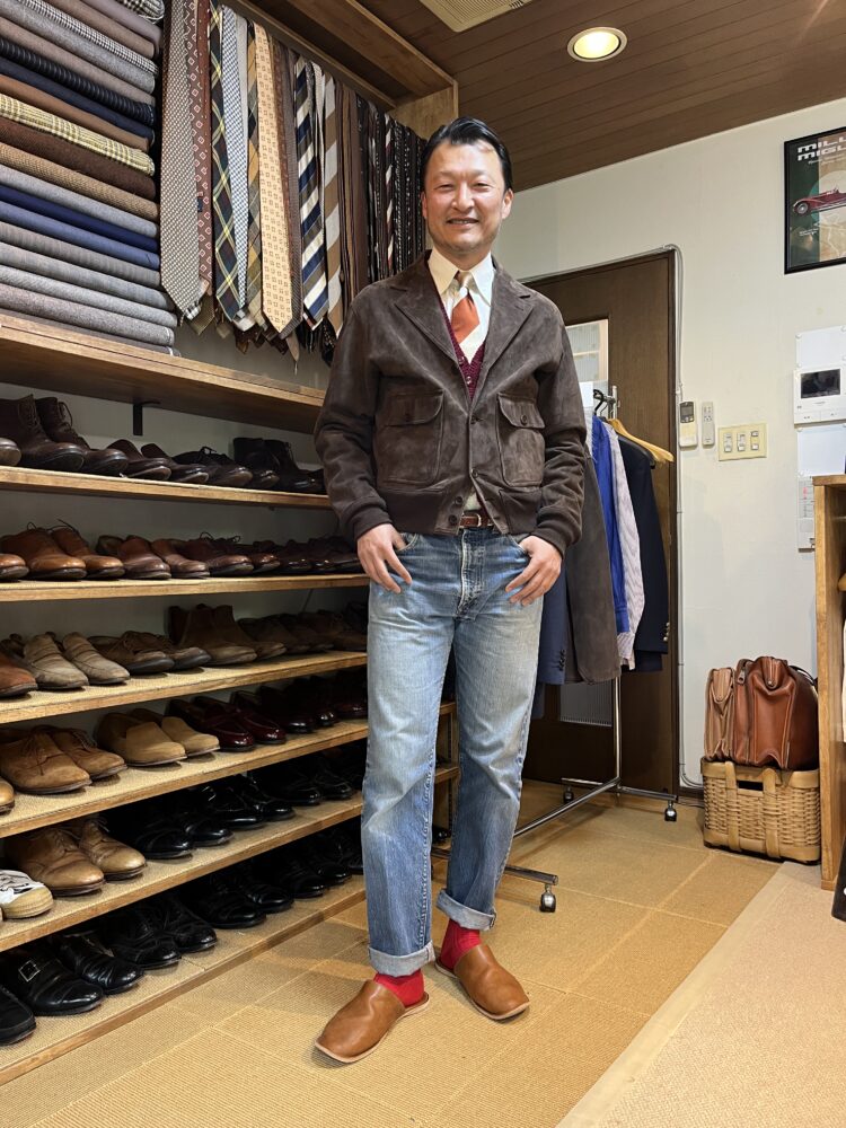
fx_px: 847
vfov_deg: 67.3
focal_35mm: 26
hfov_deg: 53.1
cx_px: 423
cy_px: 564
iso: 200
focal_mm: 5.1
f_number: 1.6
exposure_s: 1/50
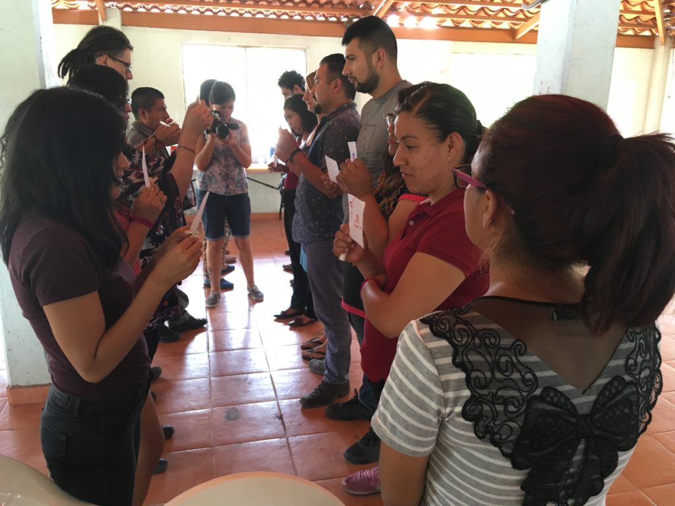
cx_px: 338
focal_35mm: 29
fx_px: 565
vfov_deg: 48.2
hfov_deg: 61.7
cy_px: 253
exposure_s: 1/30
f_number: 2.2
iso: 100
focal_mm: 4.15
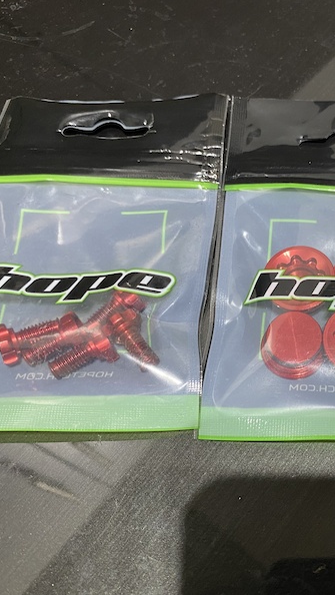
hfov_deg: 29.3
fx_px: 600
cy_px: 298
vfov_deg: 52.8
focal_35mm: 38
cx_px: 328
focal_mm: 4.25
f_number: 1.8
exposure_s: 1/60
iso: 200
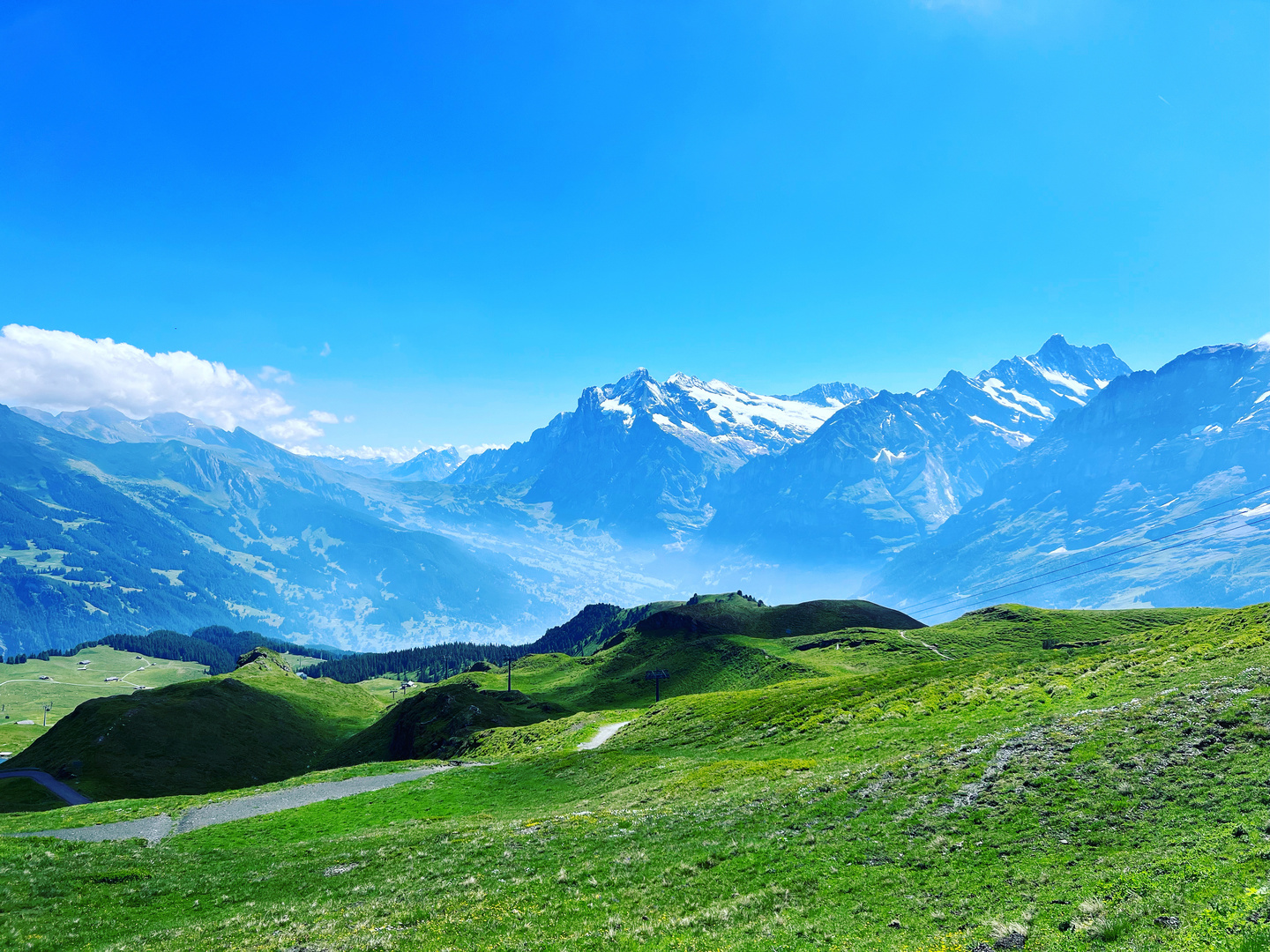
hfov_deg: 67.3
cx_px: 635
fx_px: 954
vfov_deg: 53.1
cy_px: 476
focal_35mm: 26
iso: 50
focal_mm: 5.7
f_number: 1.5
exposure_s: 1/5319
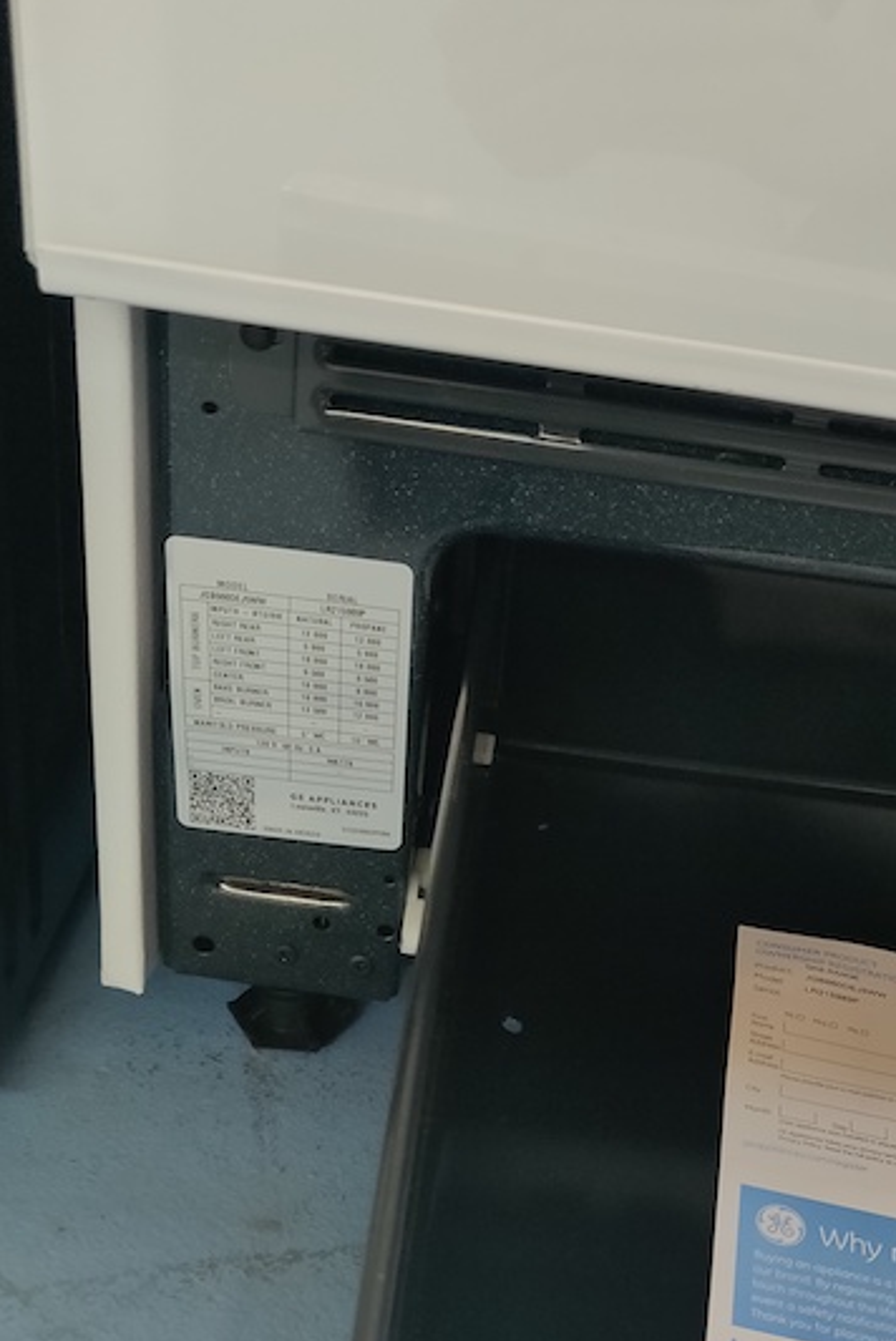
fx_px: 1454
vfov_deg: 48.9
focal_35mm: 39
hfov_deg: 33.9
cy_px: 868
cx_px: 609
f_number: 1.7
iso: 640
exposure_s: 1/50
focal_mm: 4.25
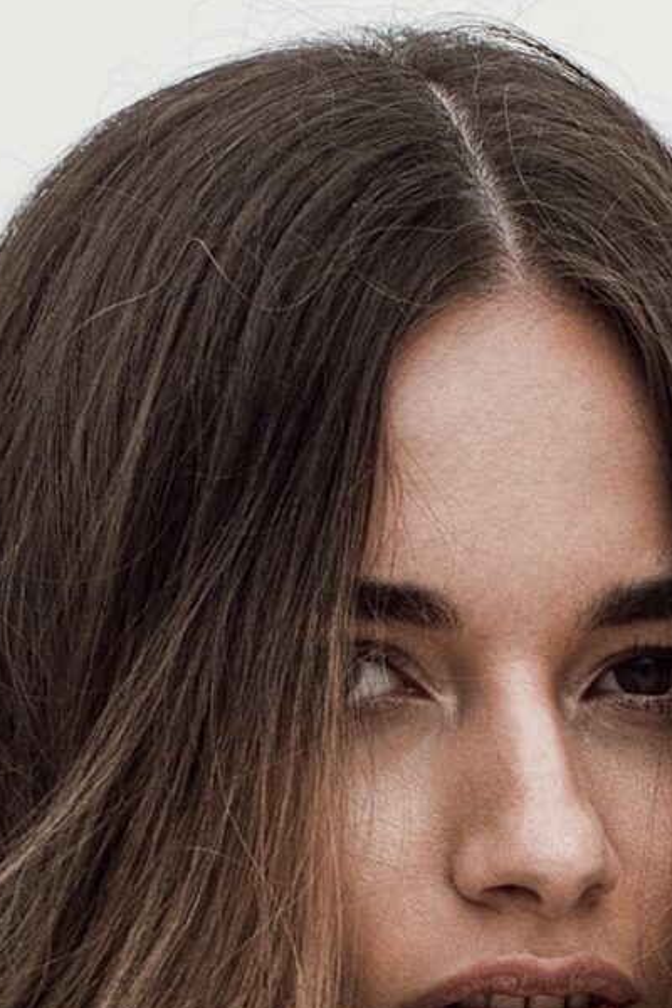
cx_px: 538
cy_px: 2026
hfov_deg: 3.4
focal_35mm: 403
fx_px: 11283
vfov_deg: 5.0
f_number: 11
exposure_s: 1/160
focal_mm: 56
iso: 320
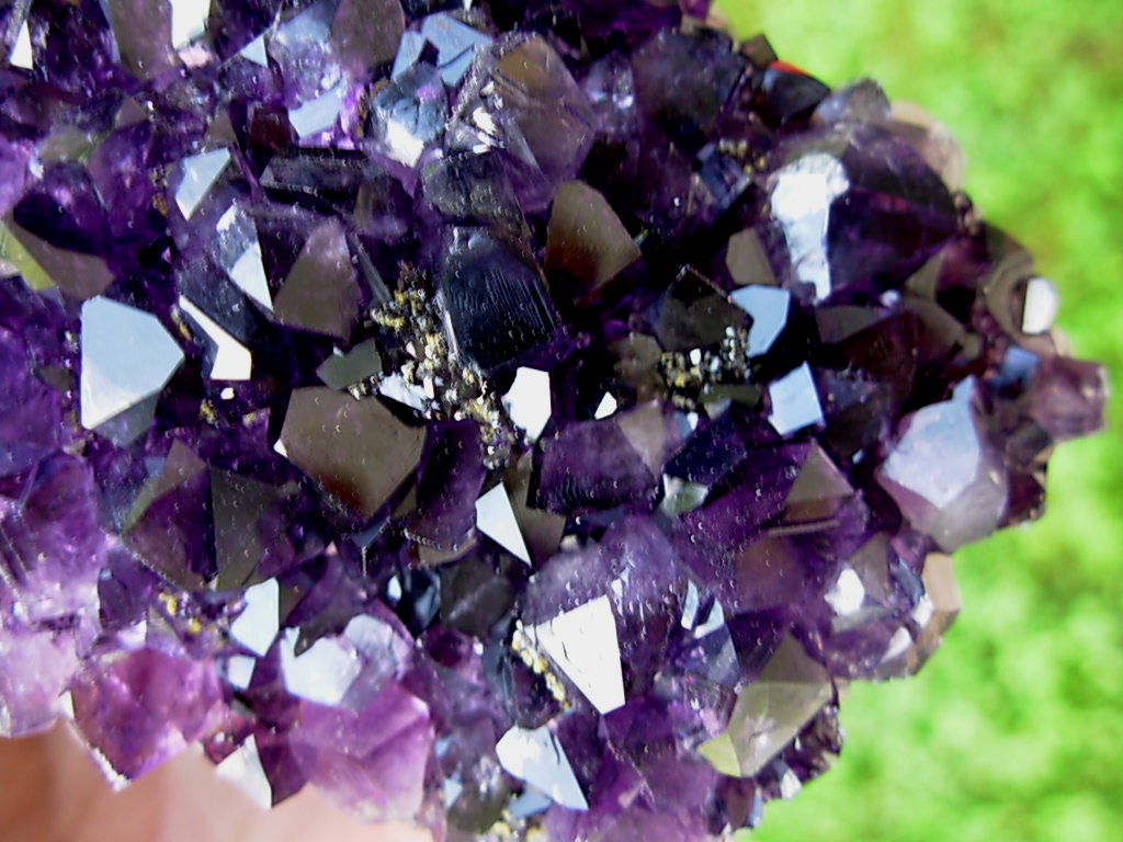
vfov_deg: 37.7
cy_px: 421
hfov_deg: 49.0
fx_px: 1233
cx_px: 562
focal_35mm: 38
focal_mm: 6.3
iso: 50
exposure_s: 1/18.5
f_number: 2.9
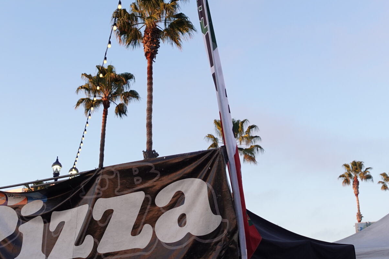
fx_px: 573
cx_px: 160
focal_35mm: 53
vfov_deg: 25.4
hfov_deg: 37.4
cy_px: 96
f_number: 2.8
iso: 125
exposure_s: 1/250
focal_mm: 12.15
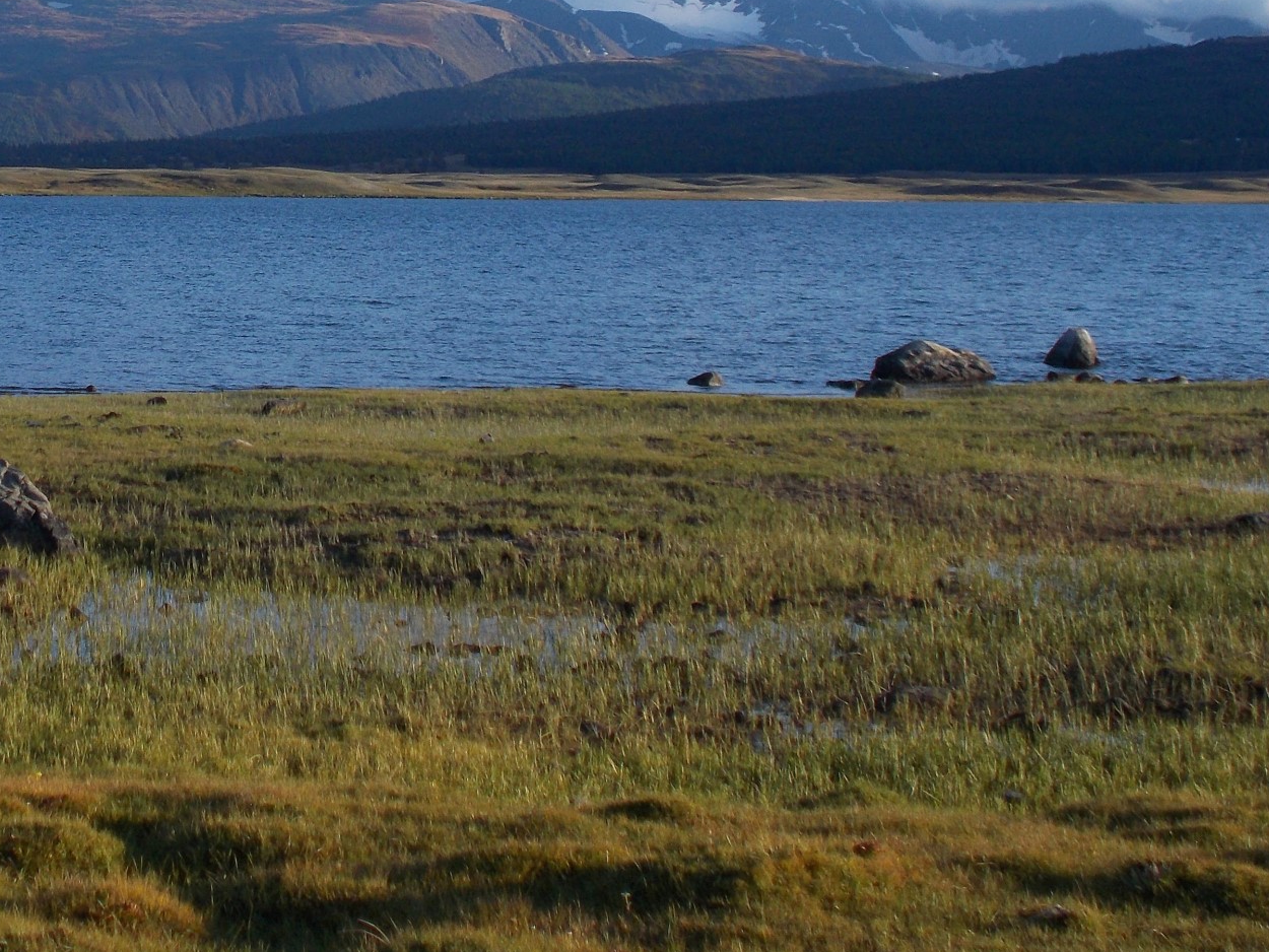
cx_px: 162
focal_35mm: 96
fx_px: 3520
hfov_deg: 20.1
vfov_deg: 15.2
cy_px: 44
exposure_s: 1/250
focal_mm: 9
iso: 80
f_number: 4.5
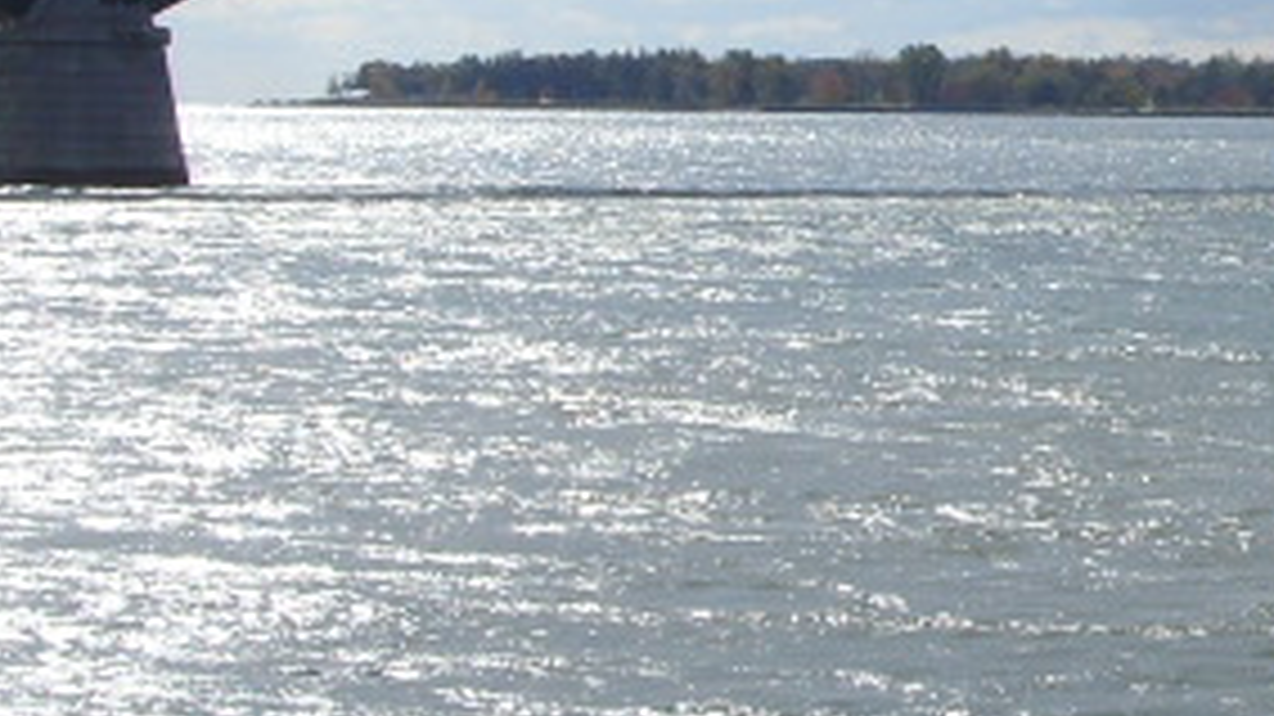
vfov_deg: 8.1
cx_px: 1702
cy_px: 41
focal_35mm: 150
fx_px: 5066
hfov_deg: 13.7
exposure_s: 1/1089
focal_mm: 6.3
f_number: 4.9
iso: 50
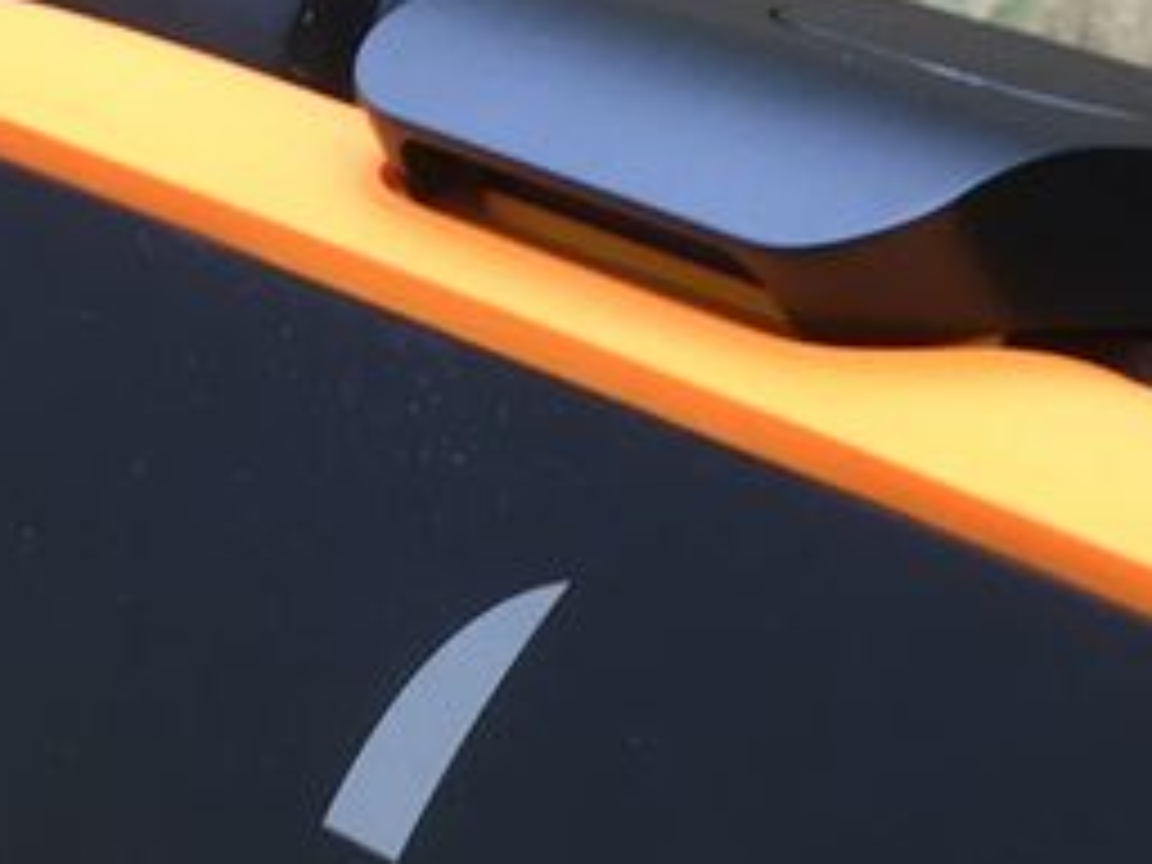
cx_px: 621
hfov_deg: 13.6
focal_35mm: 145
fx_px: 4826
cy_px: 1098
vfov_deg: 10.0
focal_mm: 4.15
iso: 25
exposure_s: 1/50
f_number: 2.2
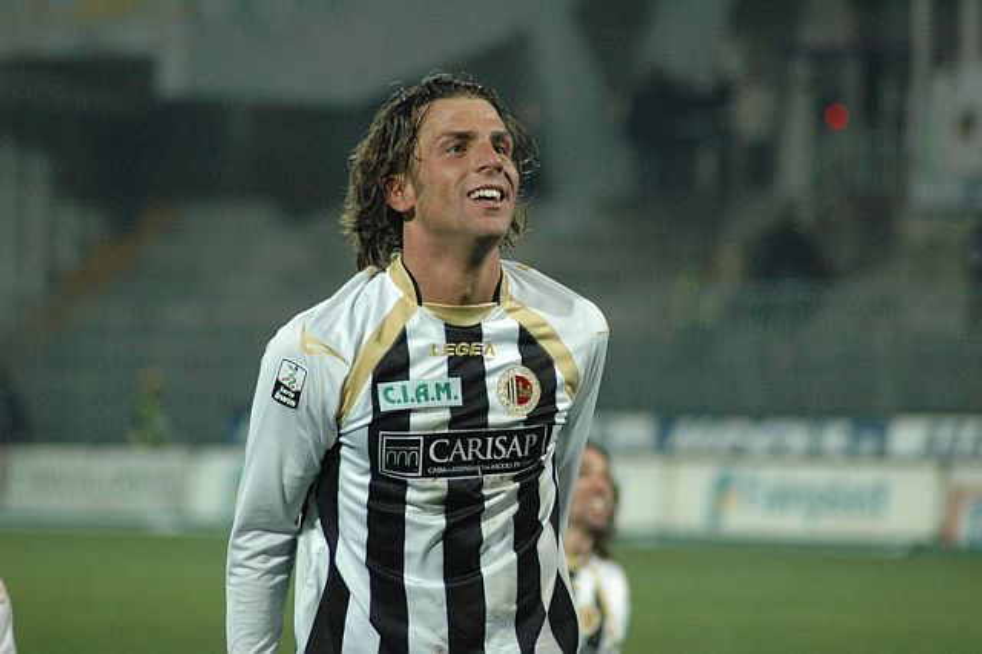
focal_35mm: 315
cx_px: 491
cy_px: 327
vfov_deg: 4.4
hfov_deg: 6.5
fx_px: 8588
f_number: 5
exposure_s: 1/200
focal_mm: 210
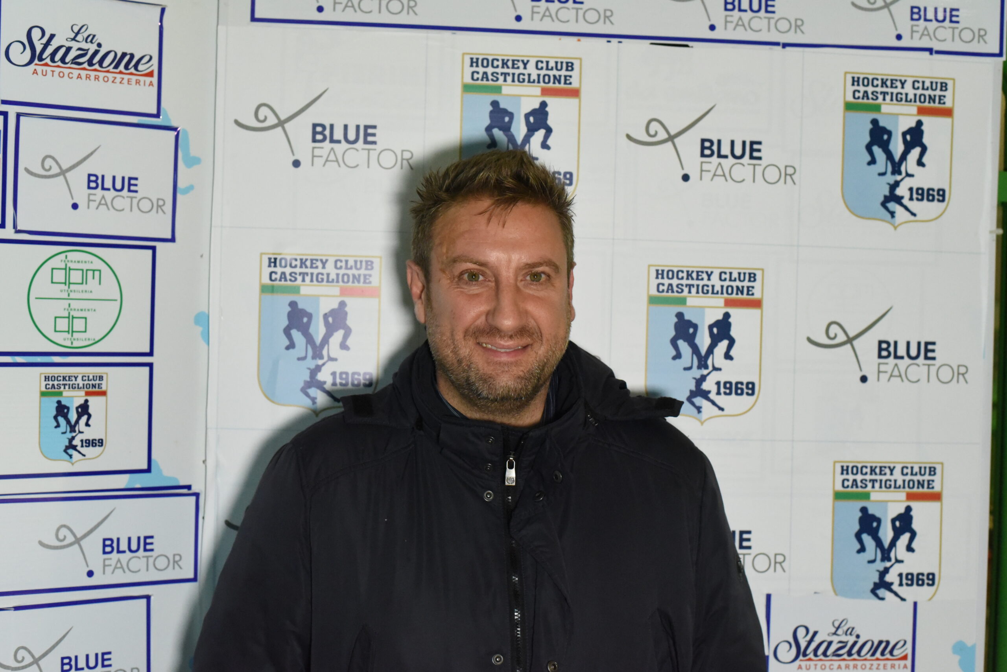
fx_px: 1399
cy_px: 336
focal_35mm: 50
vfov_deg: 27.0
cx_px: 504
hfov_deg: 39.6
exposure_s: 1/160
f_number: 7.1
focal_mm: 50
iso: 10000
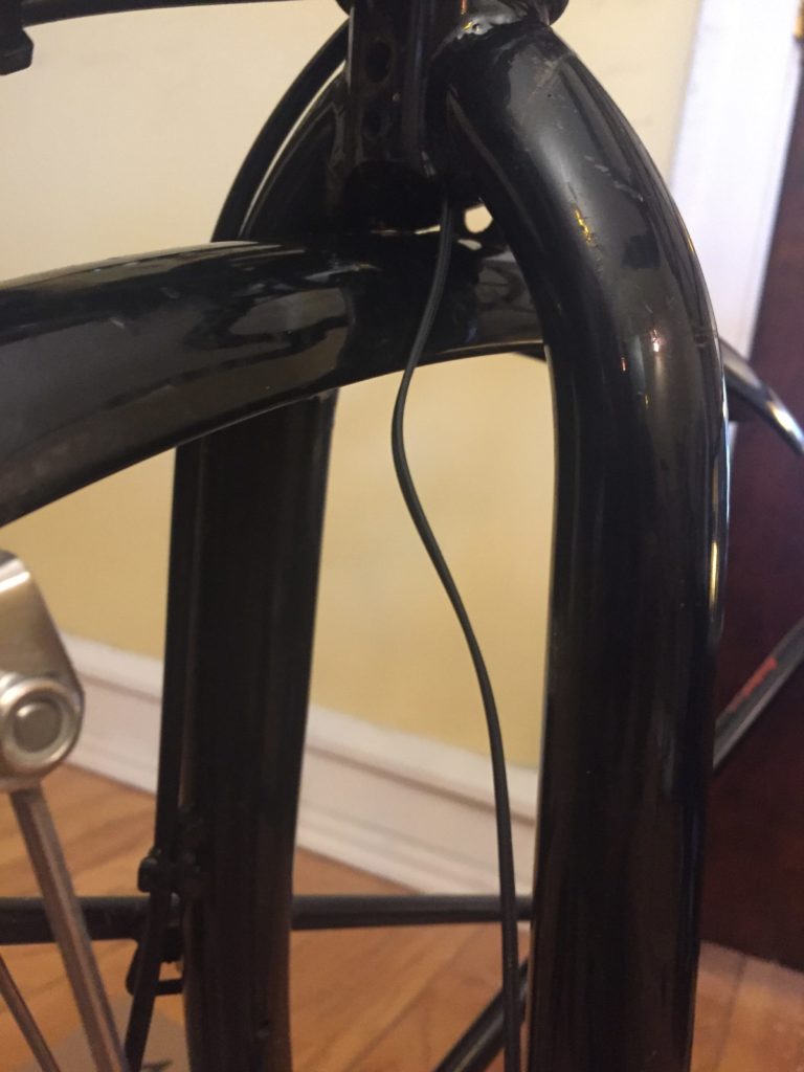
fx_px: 898
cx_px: 402
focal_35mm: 29
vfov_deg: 61.7
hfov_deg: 48.2
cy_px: 536
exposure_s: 1/15
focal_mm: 4.15
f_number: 2.2
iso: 320
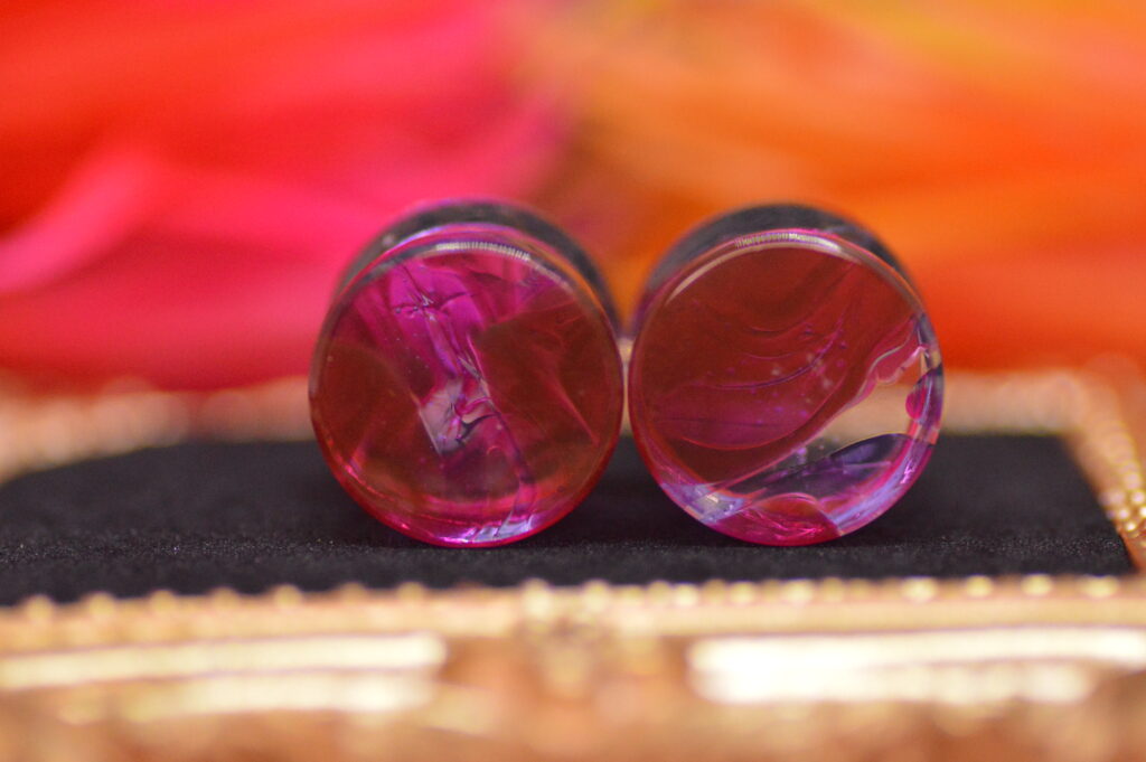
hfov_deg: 15.2
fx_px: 4294
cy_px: 381
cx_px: 573
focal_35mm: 135
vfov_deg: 10.1
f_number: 4
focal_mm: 90
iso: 3200
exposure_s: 1/800
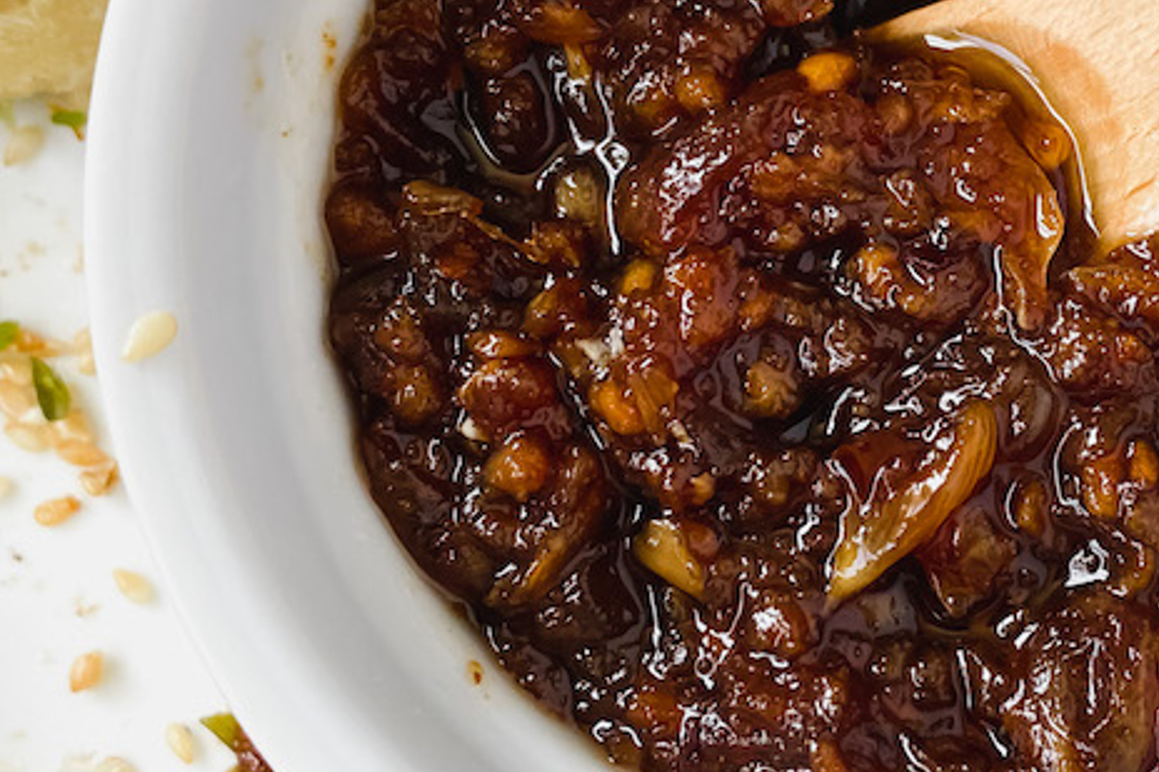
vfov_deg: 21.4
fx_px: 2027
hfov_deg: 31.1
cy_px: 227
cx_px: 924
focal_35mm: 63
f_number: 1.8
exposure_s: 1/120
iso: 80
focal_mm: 4.25
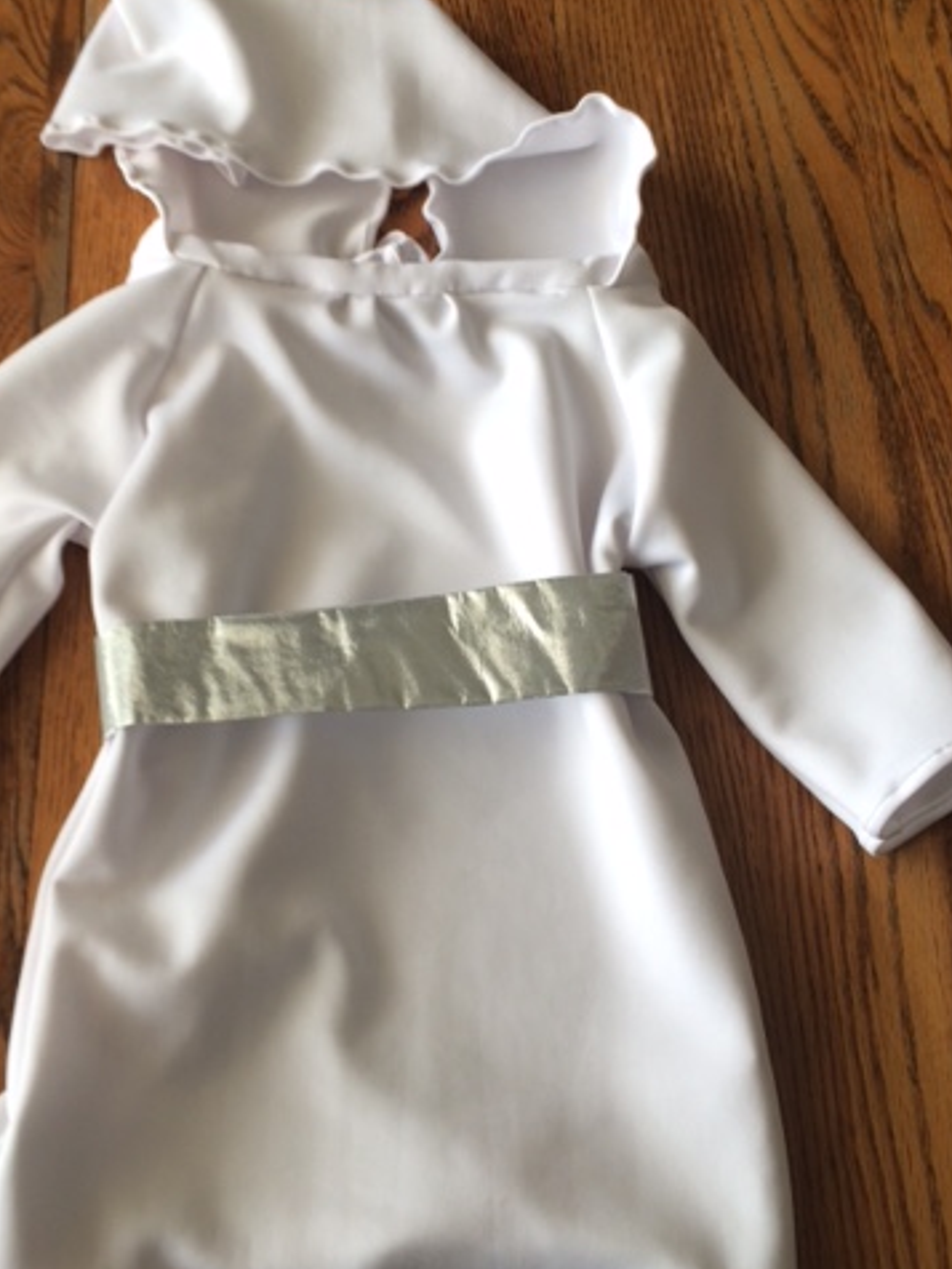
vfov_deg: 47.8
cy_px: 568
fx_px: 1430
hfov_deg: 36.7
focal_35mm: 39
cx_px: 397
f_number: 2.2
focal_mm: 4.15
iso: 40
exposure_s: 1/60
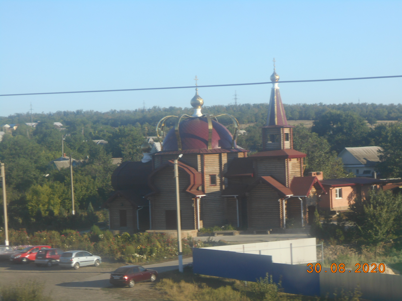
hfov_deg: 19.8
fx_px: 1150
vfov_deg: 14.9
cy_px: 150
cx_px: 201
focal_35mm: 99
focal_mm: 17.6
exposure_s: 1/160
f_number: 5.5
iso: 80
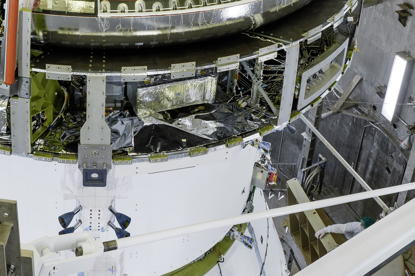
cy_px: -94
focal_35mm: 40
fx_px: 461
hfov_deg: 47.1
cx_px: 116
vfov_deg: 27.3
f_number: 7.1
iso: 800
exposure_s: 1/60
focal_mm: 14
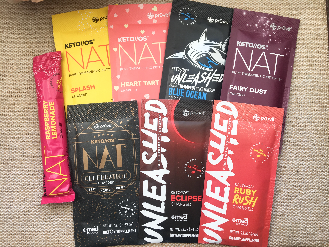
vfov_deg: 48.2
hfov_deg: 61.7
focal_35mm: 29
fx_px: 276
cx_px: 164
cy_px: 124
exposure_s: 1/60
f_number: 2.2
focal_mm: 4.15
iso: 25
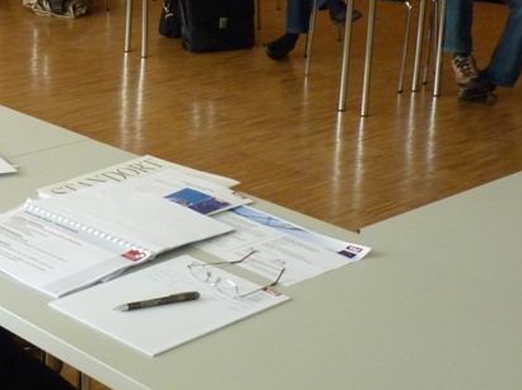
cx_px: -20
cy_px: 64
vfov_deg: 19.6
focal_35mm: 74
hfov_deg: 24.9
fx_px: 1115
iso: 400
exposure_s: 1/15
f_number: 3
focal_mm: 6.2
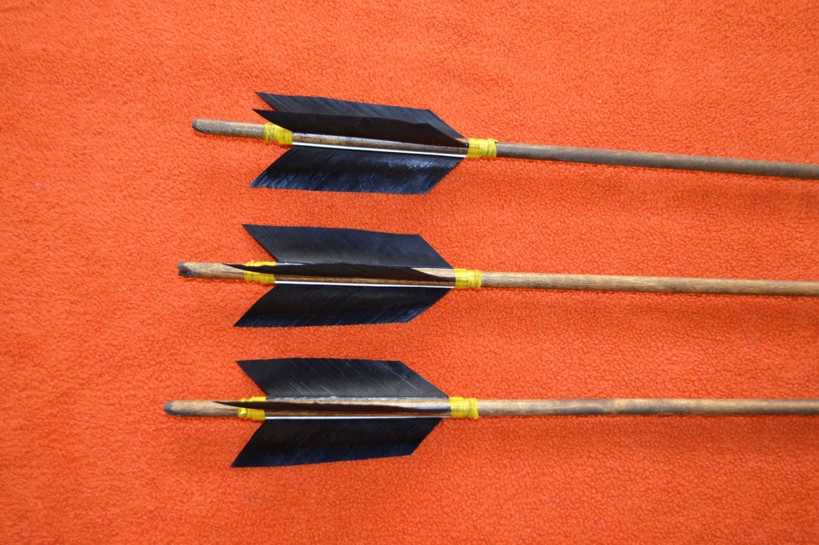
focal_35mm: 37
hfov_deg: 51.9
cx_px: 401
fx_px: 841
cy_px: 274
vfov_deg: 35.9
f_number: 4
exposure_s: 1/60
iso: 2000
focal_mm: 24
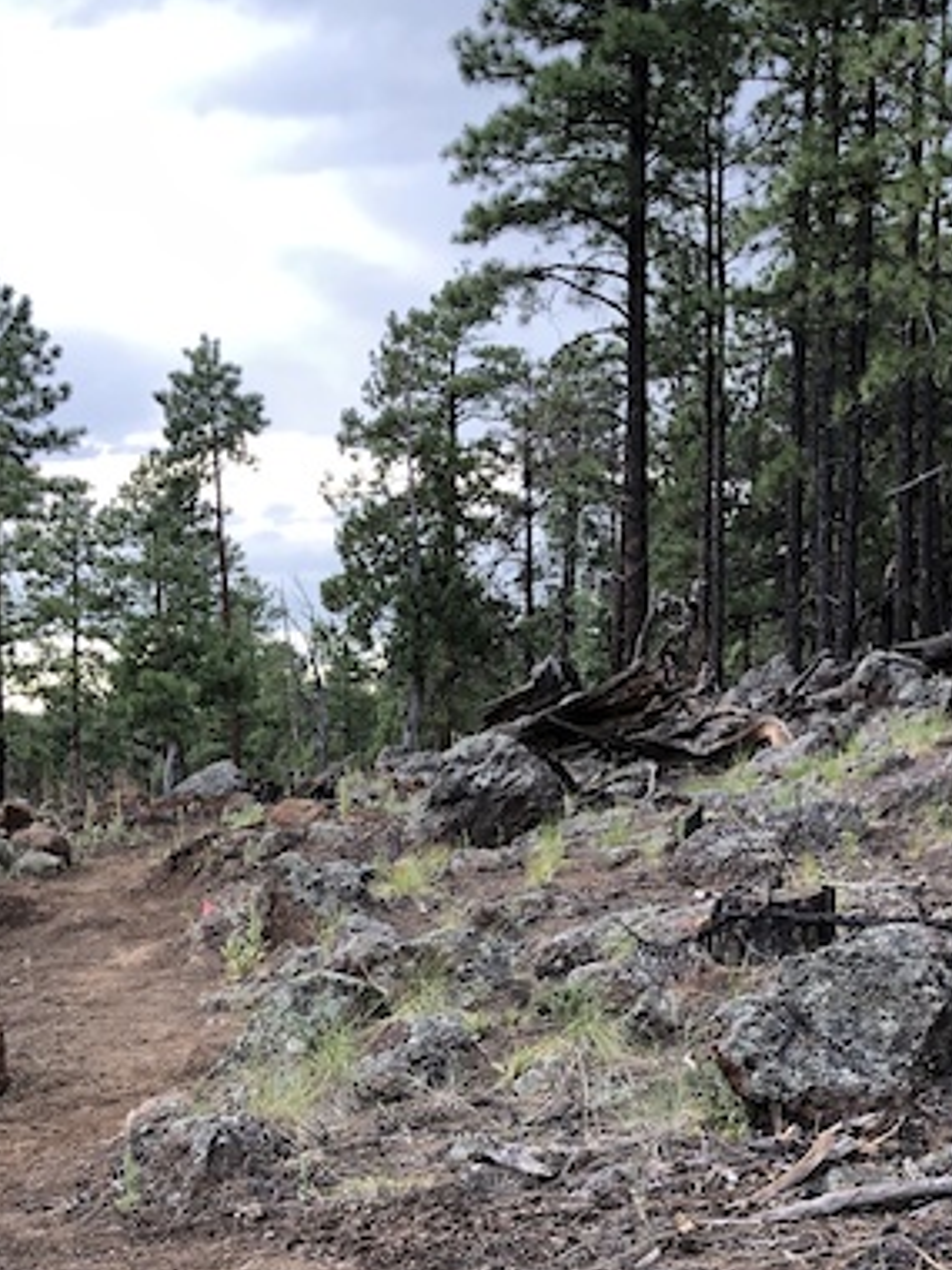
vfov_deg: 30.5
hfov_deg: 24.7
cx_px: 341
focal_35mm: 59
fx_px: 2163
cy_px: 1260
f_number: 1.8
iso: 40
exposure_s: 1/120
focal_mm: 3.99
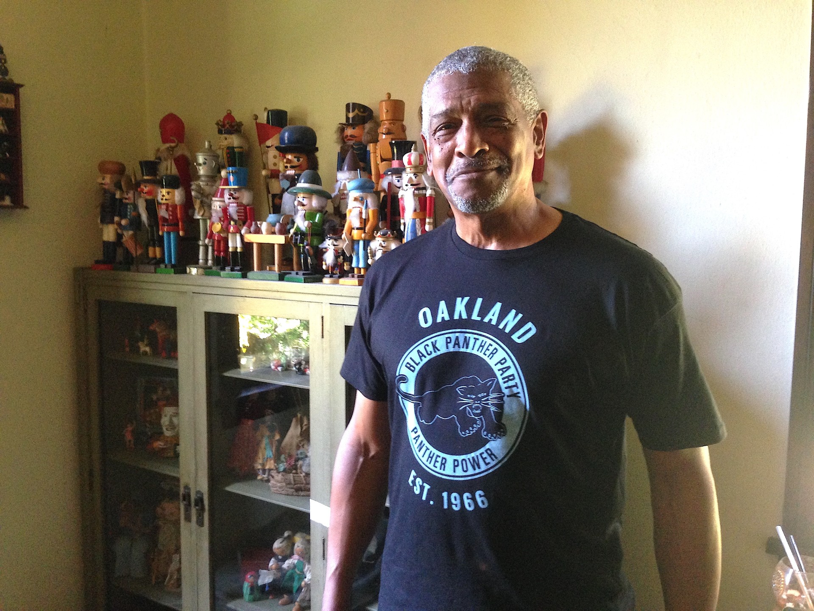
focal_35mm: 33
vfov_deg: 42.9
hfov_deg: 55.4
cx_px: 407
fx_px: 776
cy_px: 306
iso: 250
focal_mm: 4.12
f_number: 2.4
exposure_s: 1/20
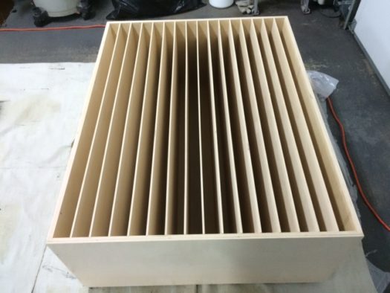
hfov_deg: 61.6
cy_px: 146
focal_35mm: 29
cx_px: 195
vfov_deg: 48.2
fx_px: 327
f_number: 2.2
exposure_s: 1/30
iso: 250
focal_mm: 4.15
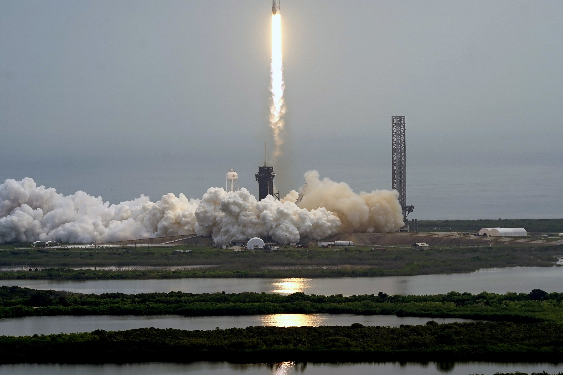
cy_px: 168
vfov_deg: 5.6
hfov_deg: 8.4
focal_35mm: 244
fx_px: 3816
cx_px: 286
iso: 250
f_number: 7.1
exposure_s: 1/1250
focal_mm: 192
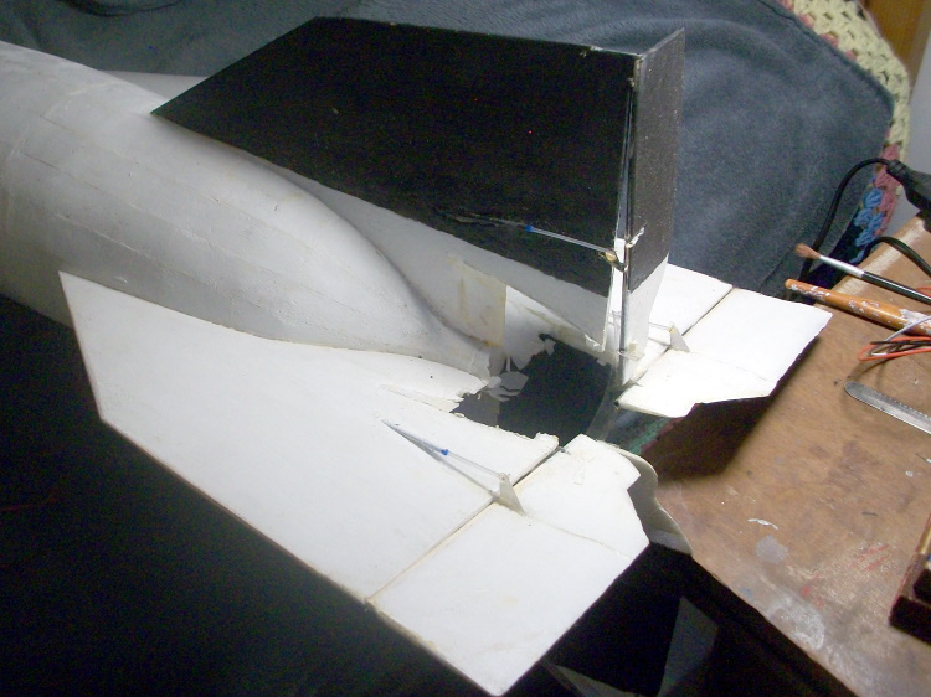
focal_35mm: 34
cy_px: 348
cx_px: 466
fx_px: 914
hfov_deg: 54.0
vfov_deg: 41.8
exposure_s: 1/60
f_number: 2.8
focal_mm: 5.7
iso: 120
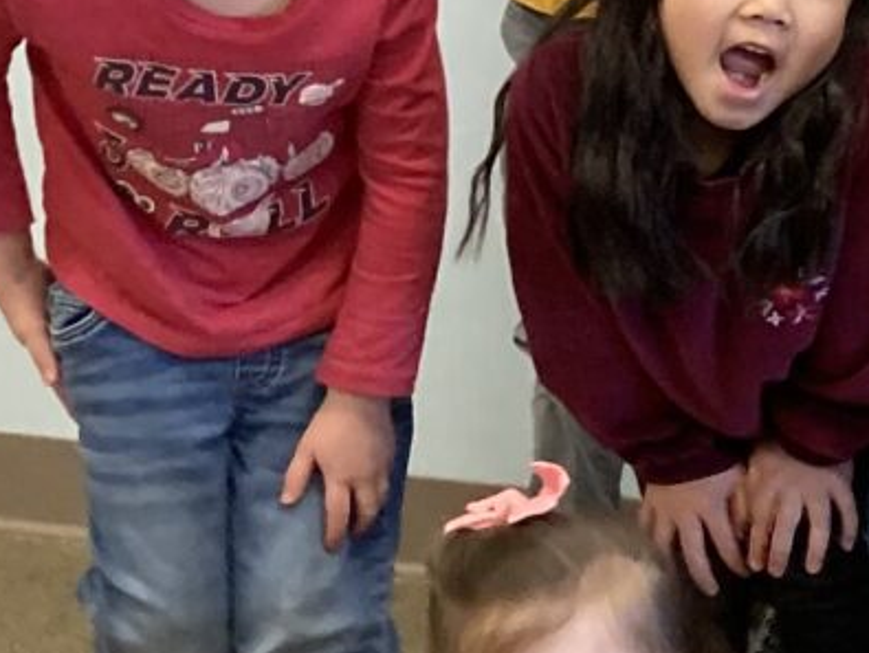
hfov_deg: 11.8
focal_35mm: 145
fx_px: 3643
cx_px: 1872
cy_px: 141
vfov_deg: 10.2
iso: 125
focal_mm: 3.99
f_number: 1.8
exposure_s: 1/60
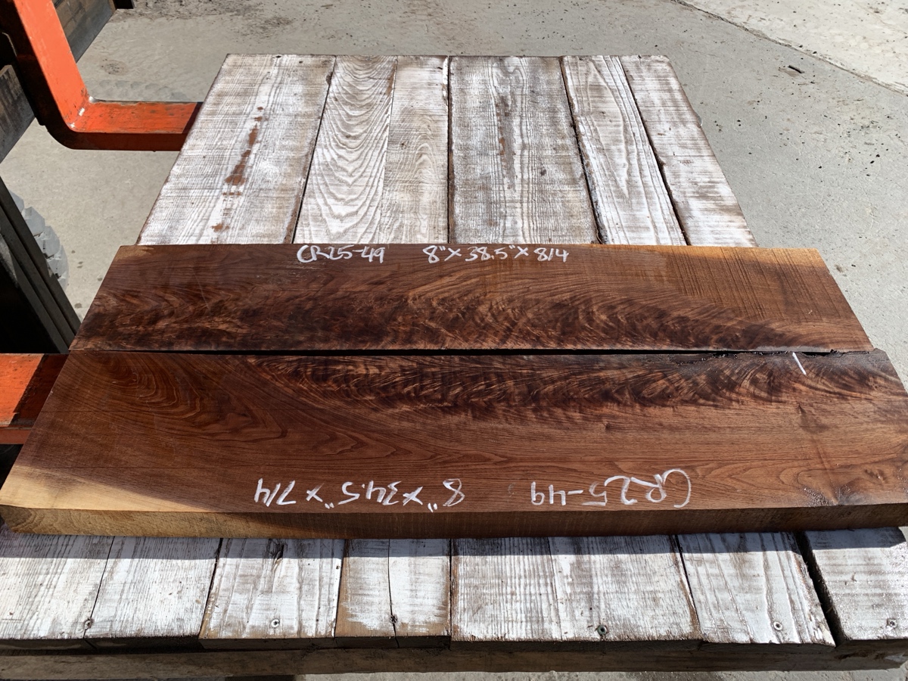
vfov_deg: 53.1
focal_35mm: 26
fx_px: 682
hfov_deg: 67.3
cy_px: 340
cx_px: 454
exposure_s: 1/2994
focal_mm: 4.25
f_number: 1.8
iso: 25
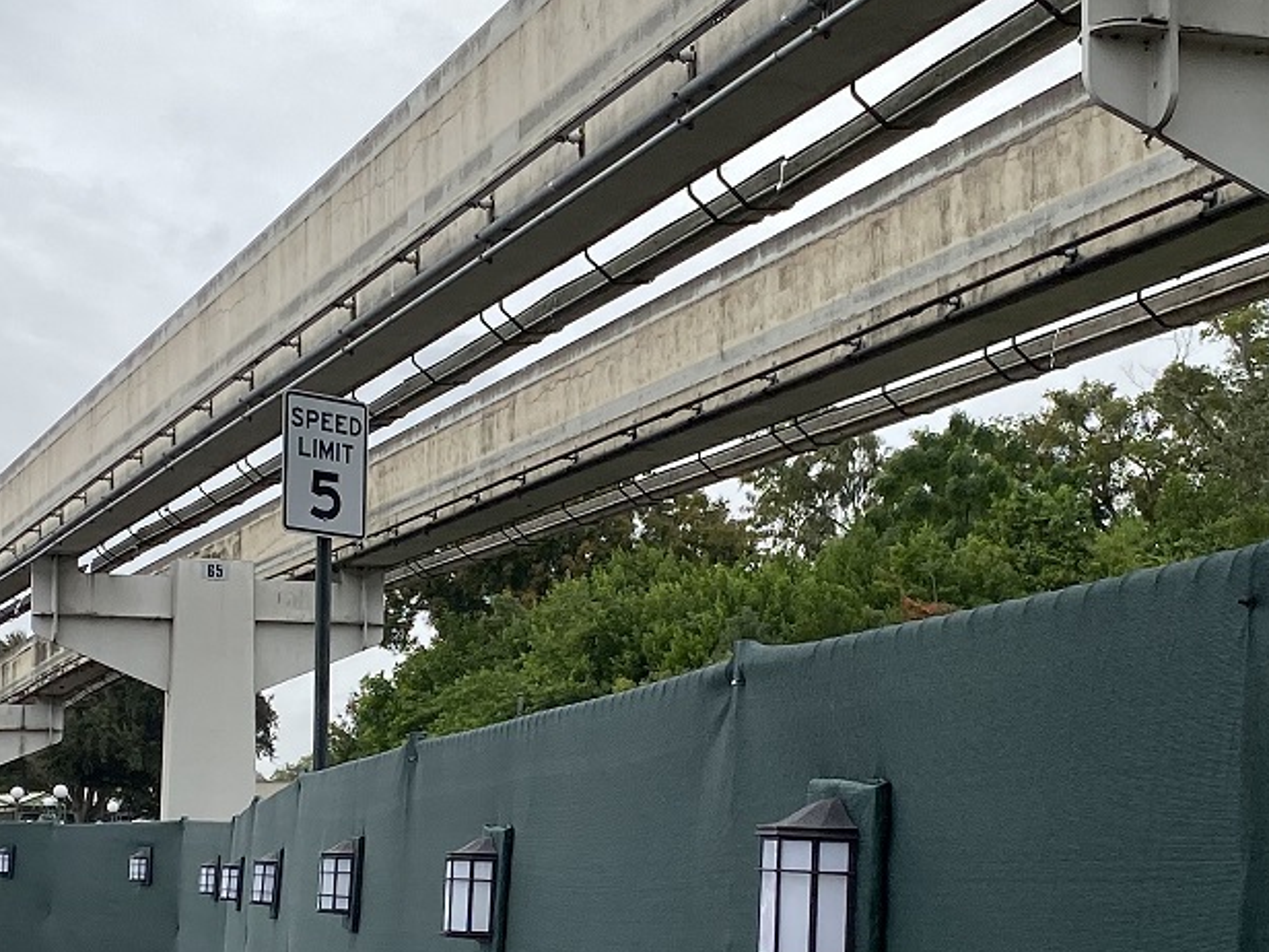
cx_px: 614
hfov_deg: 25.7
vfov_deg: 19.3
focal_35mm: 76
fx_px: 2786
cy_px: 682
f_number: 1.8
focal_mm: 4.25
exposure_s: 1/2315
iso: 32
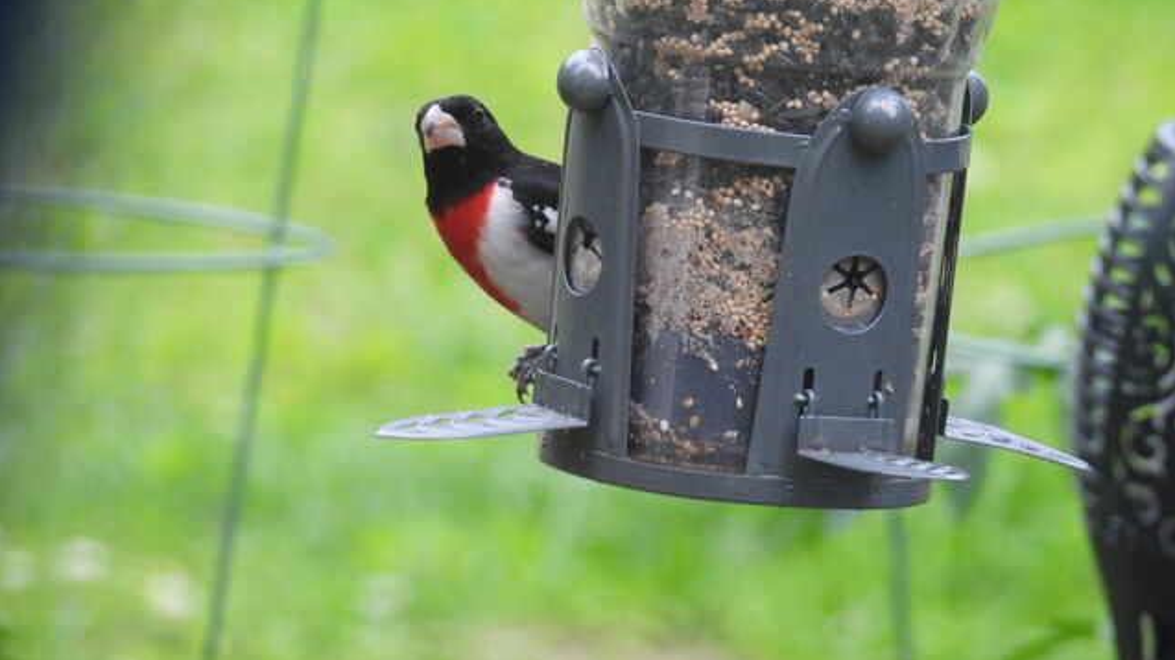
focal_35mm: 766
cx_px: 587
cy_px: 286
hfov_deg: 2.8
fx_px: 23861
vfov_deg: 1.6
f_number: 5.6
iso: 560
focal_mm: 125
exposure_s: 1/60
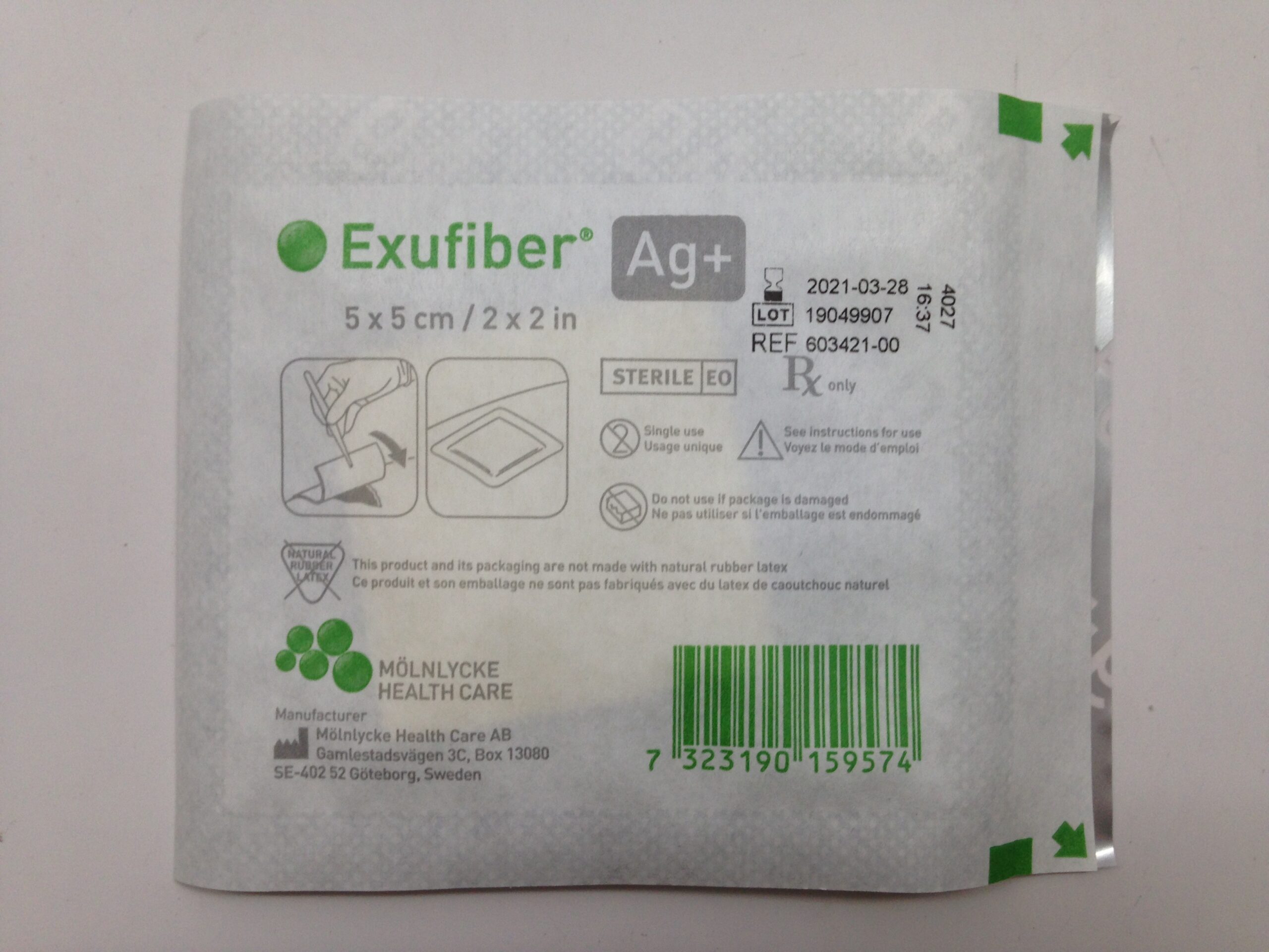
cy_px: 476
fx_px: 1210
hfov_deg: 55.4
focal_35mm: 33
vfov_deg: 42.9
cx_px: 634
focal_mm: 4.12
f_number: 2.4
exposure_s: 1/60
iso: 50
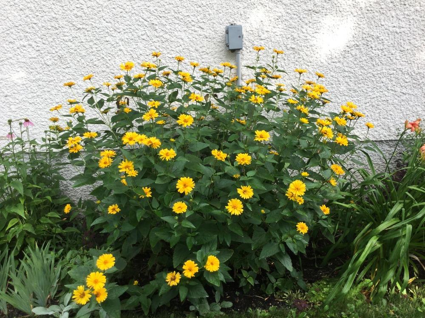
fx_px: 381
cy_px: 159
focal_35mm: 31
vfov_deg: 45.4
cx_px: 212
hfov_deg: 58.4
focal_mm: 3.3
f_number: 2.4
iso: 25
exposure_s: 1/120
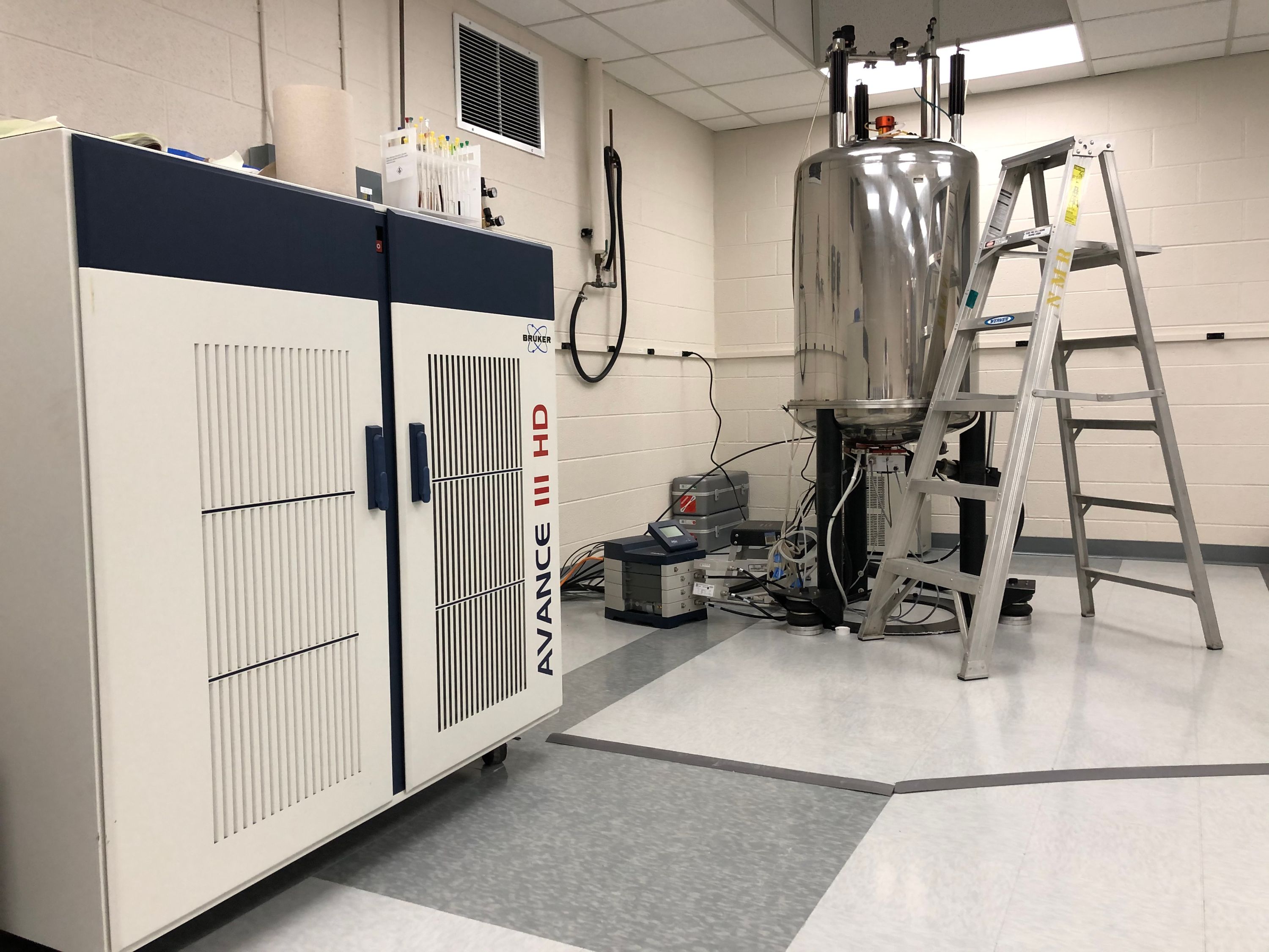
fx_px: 1026
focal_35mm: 28
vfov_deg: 49.7
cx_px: 634
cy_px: 476
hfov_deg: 63.4
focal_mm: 4
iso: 32
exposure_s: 1/30
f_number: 1.8
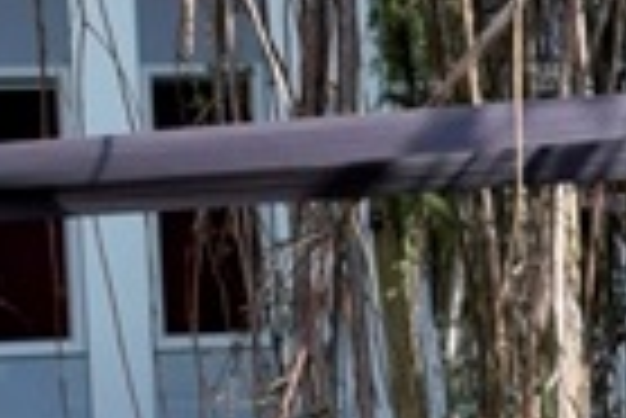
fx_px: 2872
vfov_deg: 7.9
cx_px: 925
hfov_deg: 11.9
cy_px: 906
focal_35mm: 165
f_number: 8
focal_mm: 24
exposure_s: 1/250
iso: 200
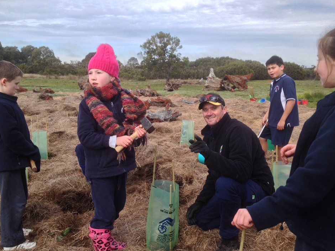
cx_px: 162
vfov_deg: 37.7
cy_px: 122
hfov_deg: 49.0
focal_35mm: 38
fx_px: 368
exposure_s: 1/657
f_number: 2.4
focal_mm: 4.28
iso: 50
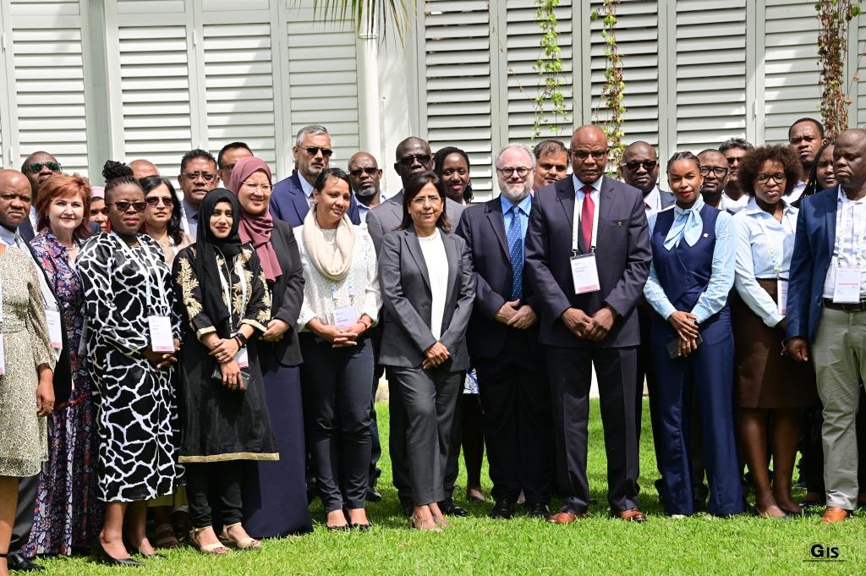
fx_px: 2788
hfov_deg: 17.7
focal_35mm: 116
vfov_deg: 11.8
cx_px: 433
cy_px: 288
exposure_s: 1/200
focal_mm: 116
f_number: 11
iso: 200
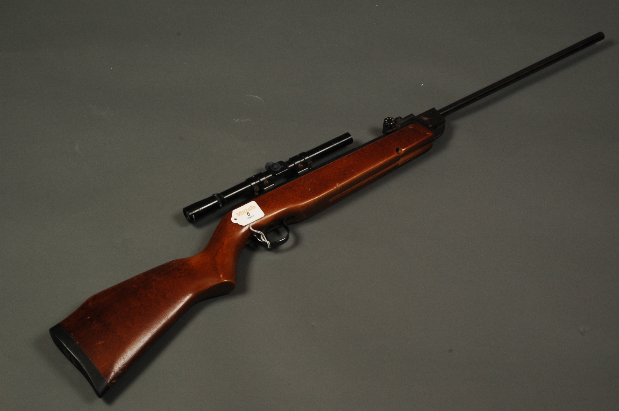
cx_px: 310
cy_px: 206
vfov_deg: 18.9
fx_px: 1237
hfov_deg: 28.1
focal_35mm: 72
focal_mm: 48
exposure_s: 1/125
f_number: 16
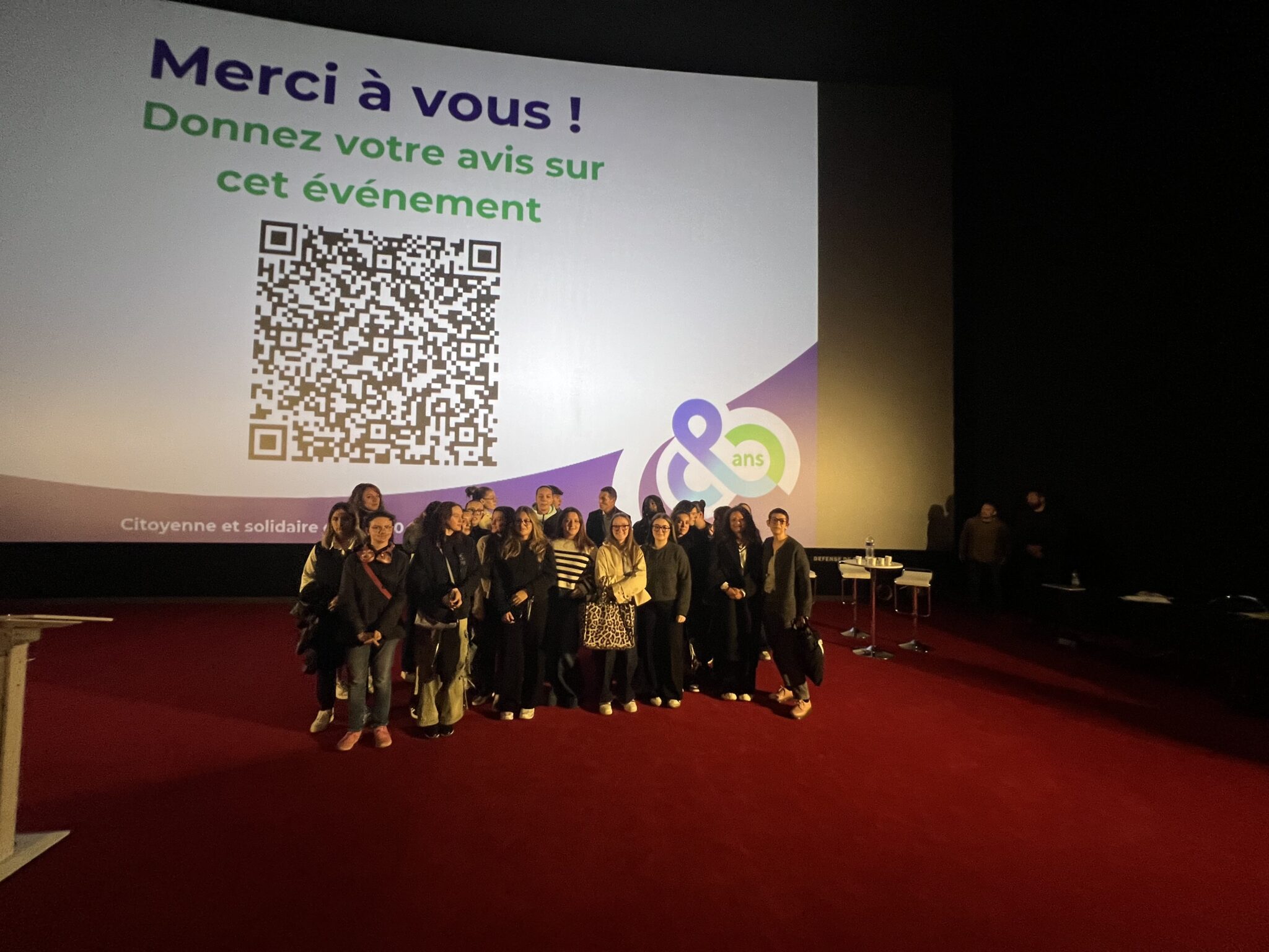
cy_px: 476
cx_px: 634
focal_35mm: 13
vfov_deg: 89.9
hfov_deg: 106.2
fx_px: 477
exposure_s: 1/60
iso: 400
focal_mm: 1.57
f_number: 1.8
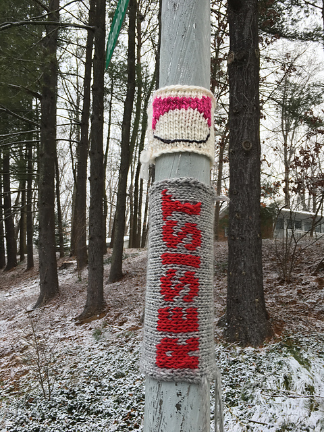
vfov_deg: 61.7
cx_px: 162
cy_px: 216
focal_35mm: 29
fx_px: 362
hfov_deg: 48.2
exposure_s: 1/120
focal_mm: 4.15
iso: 25
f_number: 2.2
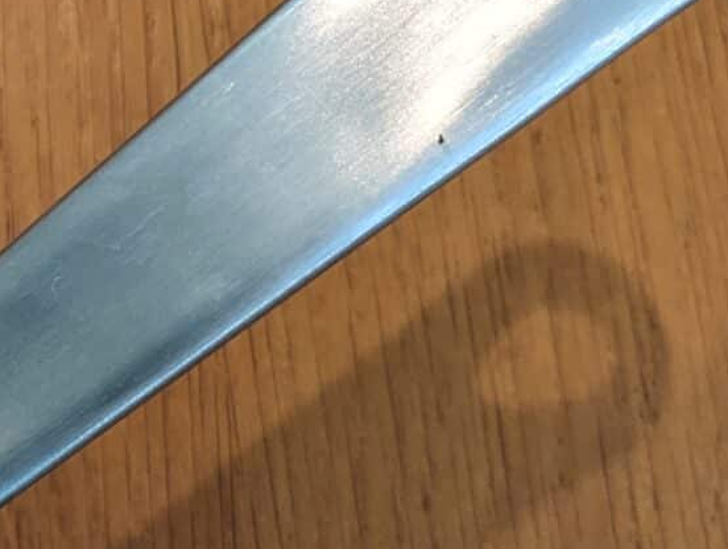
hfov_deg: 19.9
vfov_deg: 16.5
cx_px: -255
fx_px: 1875
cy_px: 430
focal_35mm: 89
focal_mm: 6.81
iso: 293
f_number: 1.85
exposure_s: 1/120
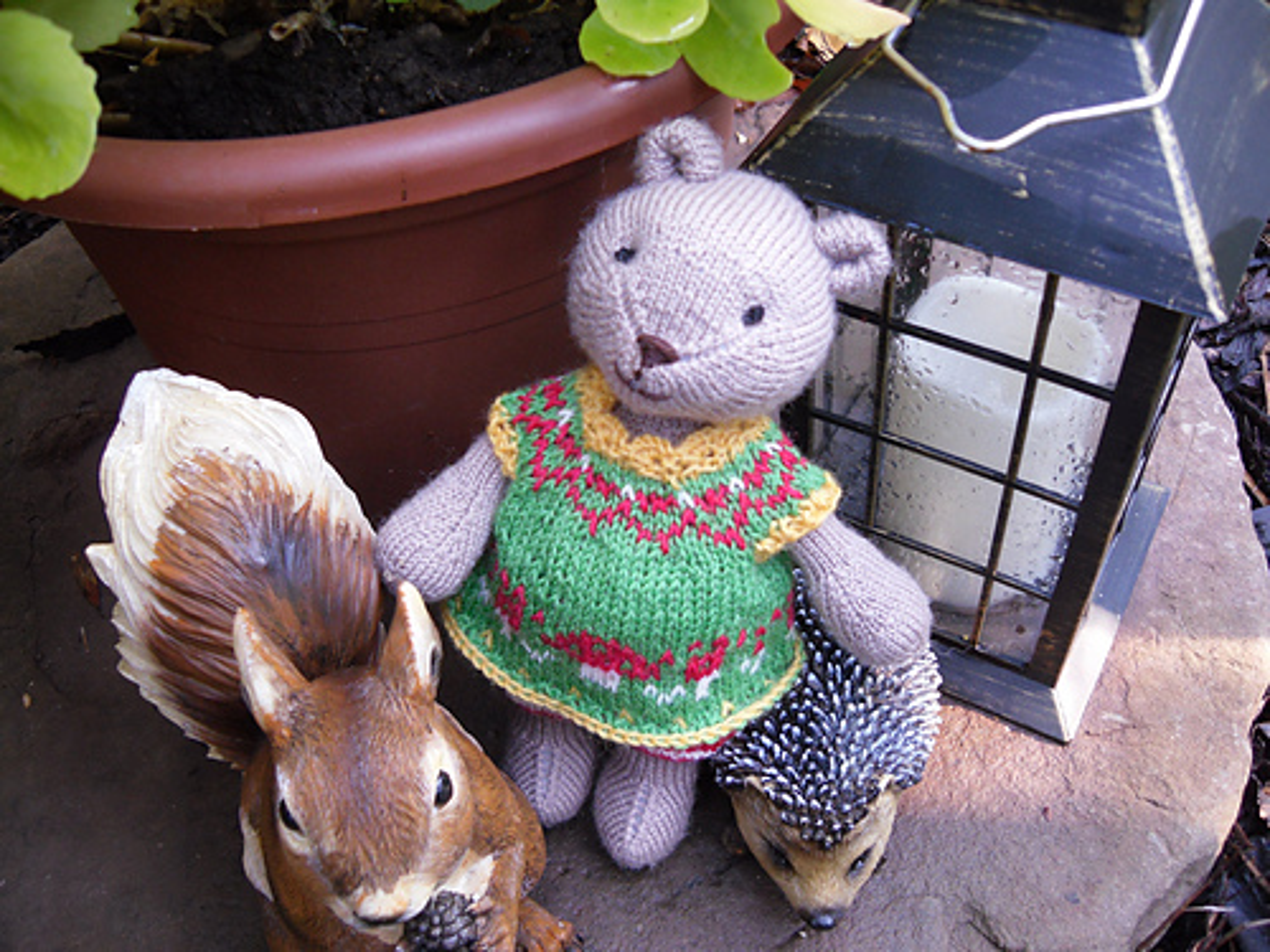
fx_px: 1247
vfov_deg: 41.8
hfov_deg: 54.0
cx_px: 635
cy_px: 476
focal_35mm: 34
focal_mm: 6
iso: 160
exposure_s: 1/45
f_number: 2.8
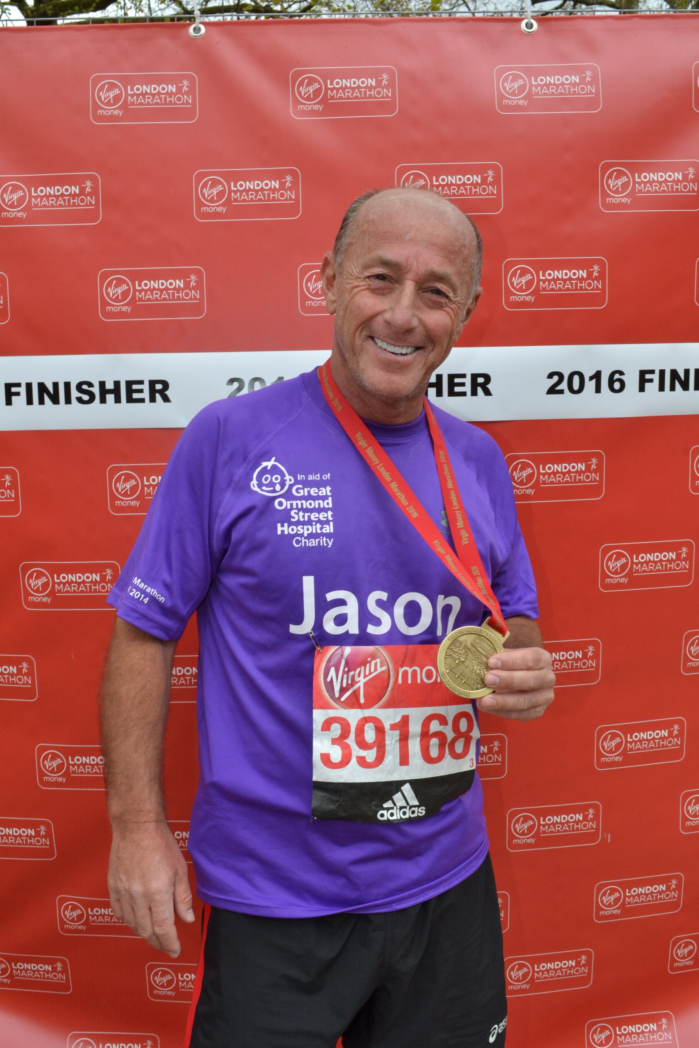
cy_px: 524
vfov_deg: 49.6
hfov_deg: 34.2
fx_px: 1136
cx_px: 350
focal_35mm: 39
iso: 800
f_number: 14
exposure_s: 1/200
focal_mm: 26
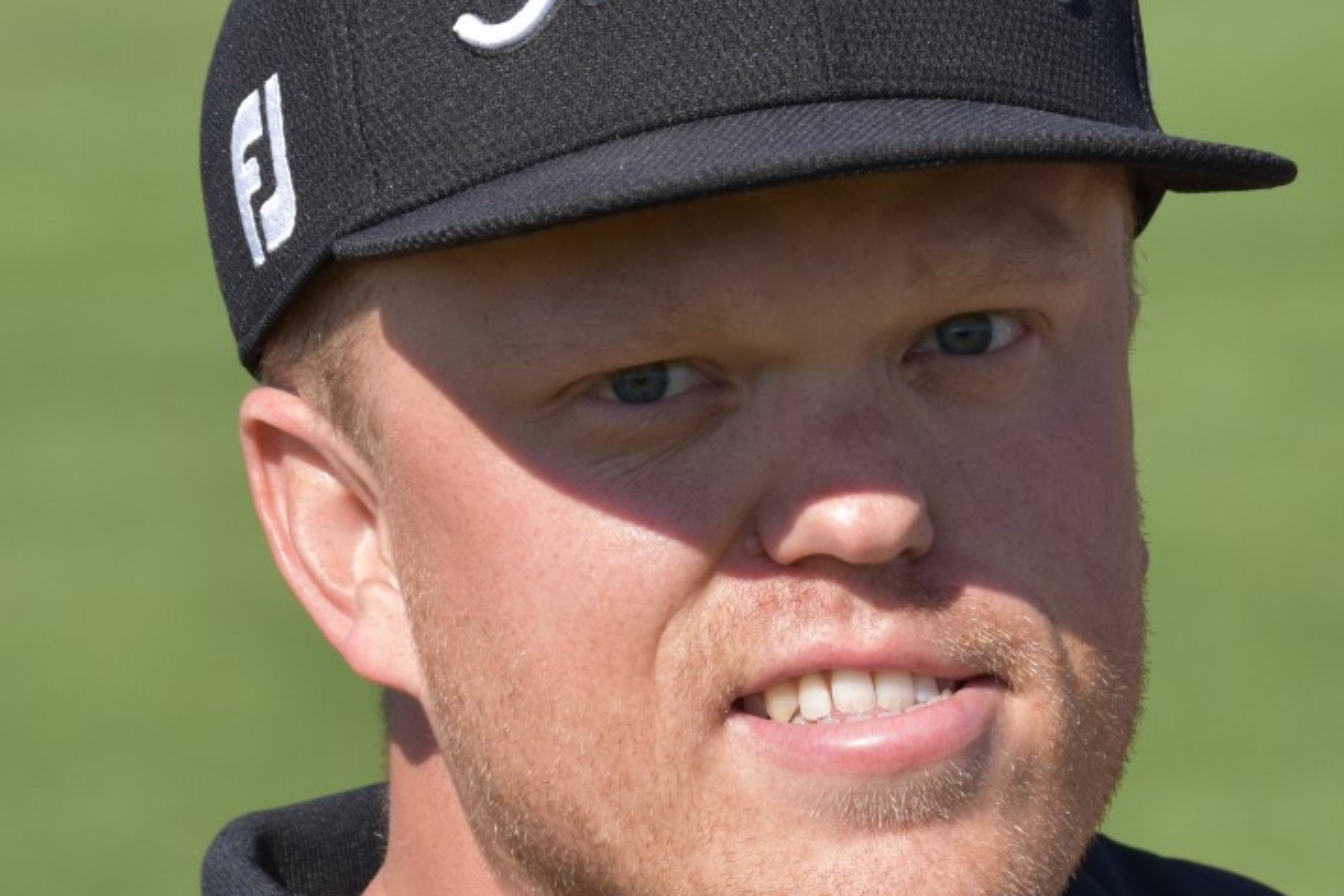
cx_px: 1187
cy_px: 615
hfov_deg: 3.0
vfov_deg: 2.0
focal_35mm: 678
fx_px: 25310
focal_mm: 200
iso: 450
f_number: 8
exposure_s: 1/1000
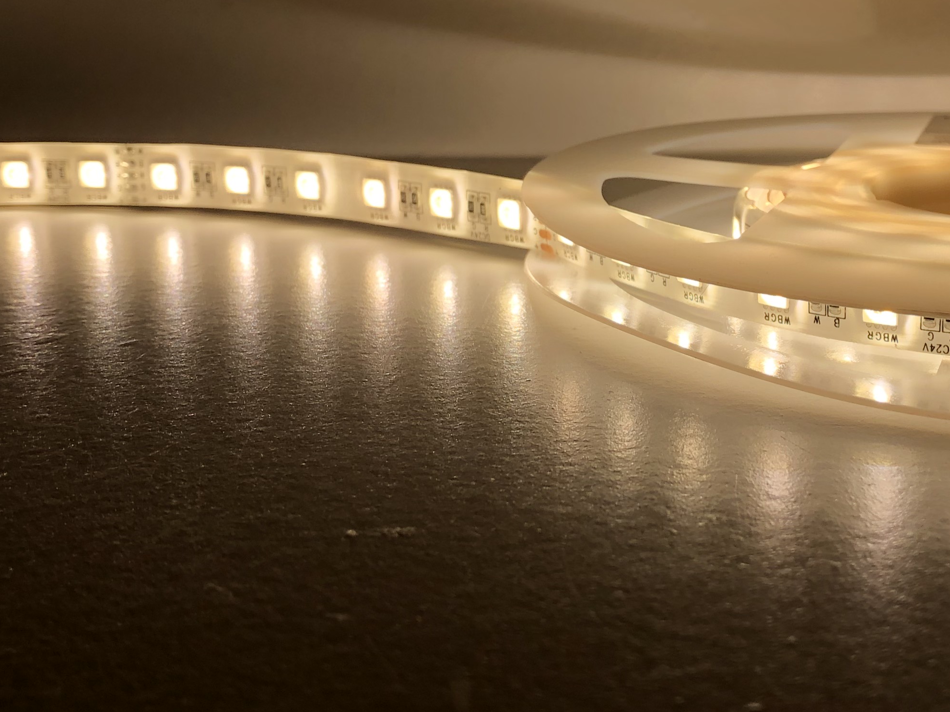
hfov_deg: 33.4
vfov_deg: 25.5
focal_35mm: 57
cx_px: 657
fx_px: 1564
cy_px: 229
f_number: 1.8
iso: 20
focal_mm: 3.99
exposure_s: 1/289
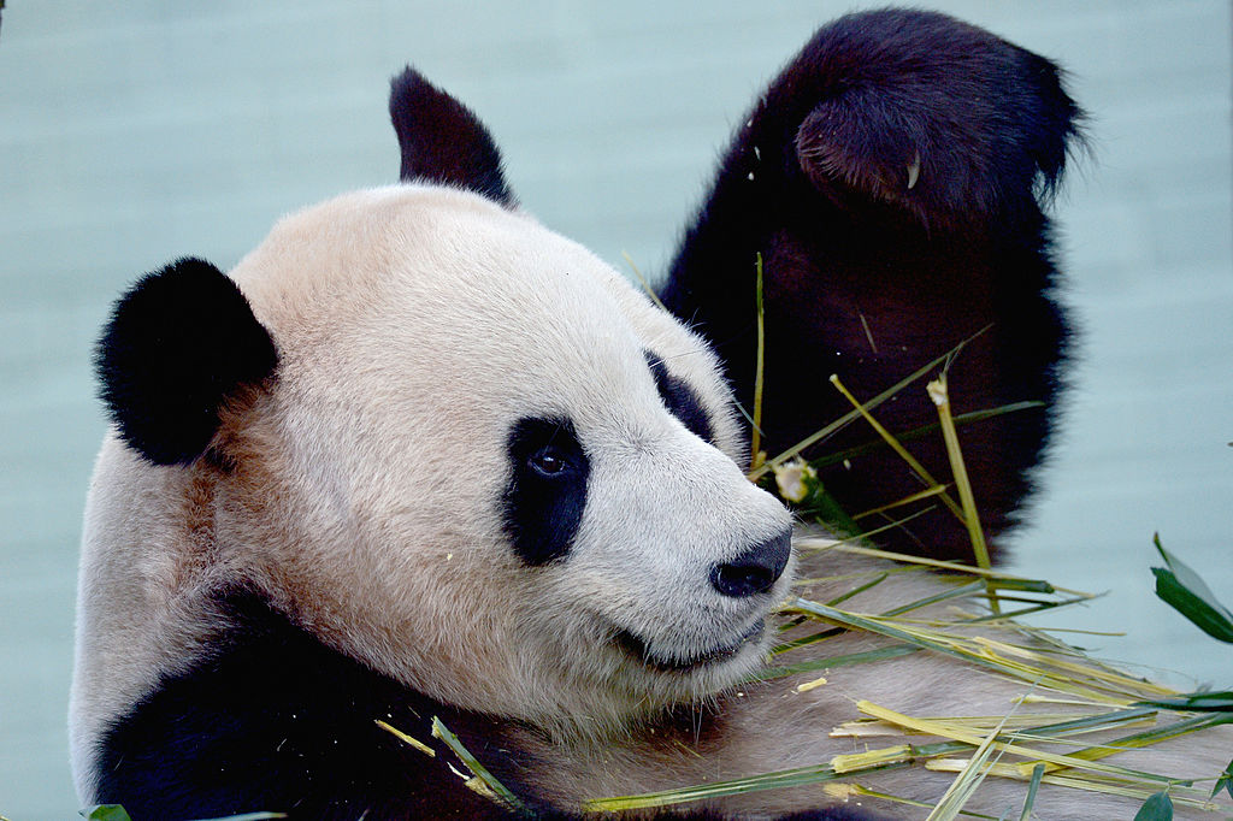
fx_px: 13695
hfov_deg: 5.2
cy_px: 410
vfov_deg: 3.4
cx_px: 616
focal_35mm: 400
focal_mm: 400
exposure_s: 1/1000
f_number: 5.6
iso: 900
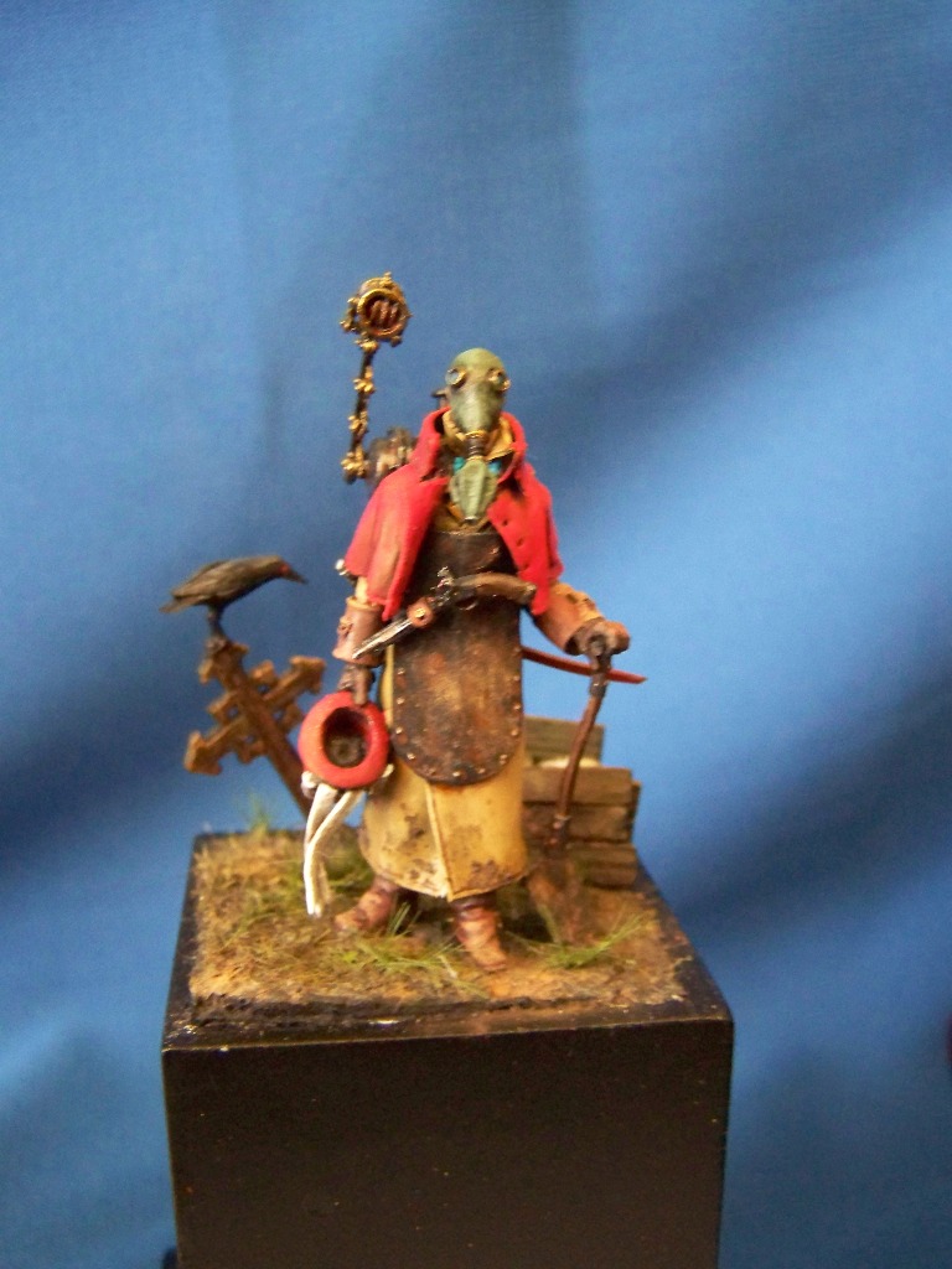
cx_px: 476
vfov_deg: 49.0
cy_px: 634
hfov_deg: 37.7
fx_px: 1393
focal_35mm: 38
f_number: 2.8
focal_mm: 6.3
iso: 400
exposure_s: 1/15
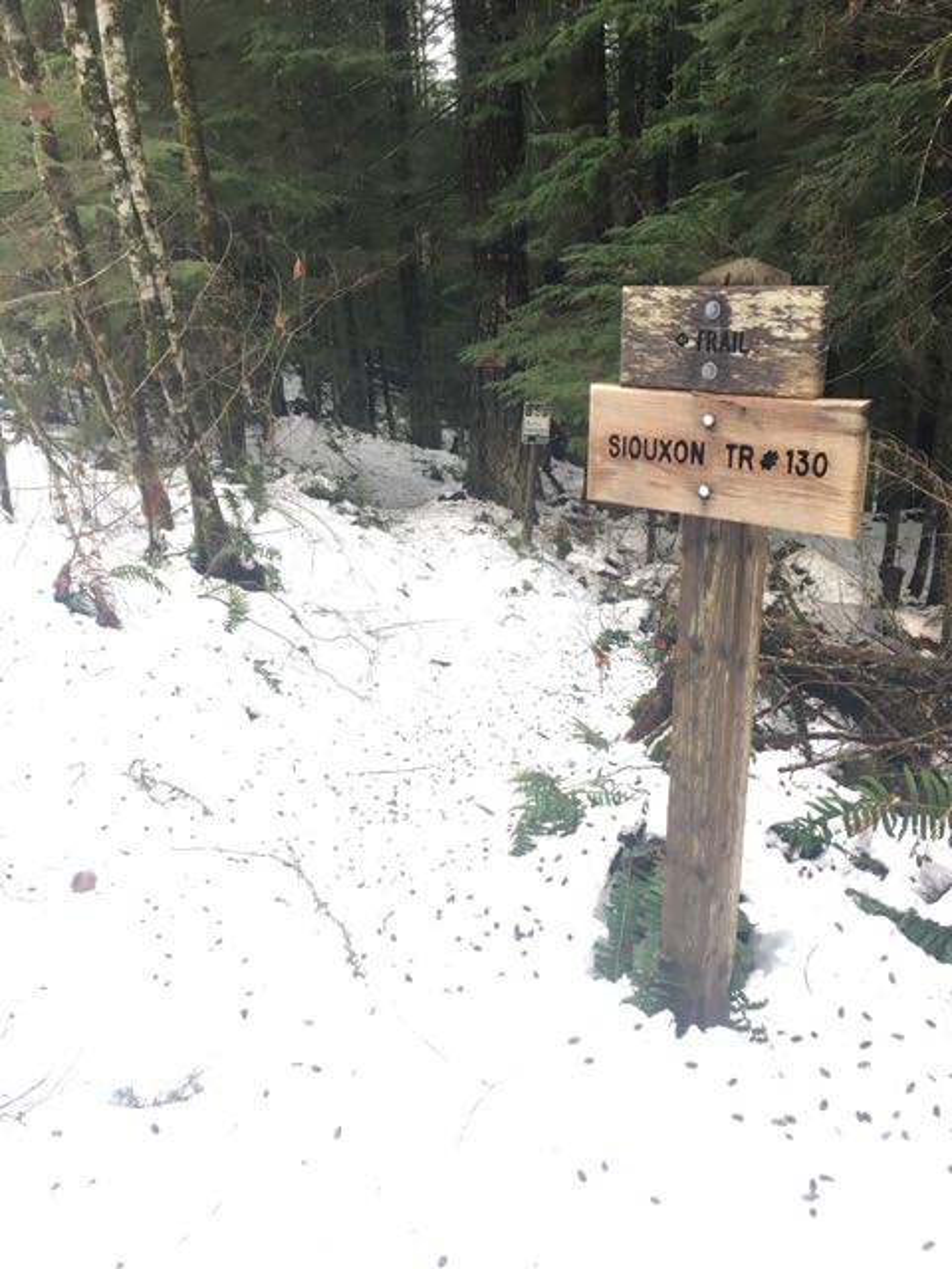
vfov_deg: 61.7
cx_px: 476
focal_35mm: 29
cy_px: 634
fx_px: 1063
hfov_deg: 48.2
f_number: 2.2
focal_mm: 4.15
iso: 32
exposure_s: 1/40
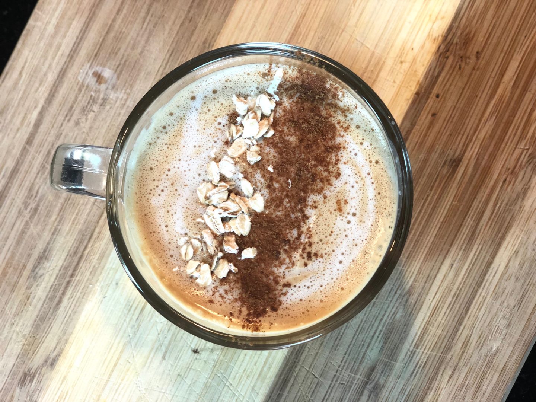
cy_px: 201
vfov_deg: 28.0
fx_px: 805
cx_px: 268
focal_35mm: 52
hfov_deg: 36.8
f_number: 2.4
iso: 100
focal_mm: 6
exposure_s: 1/40
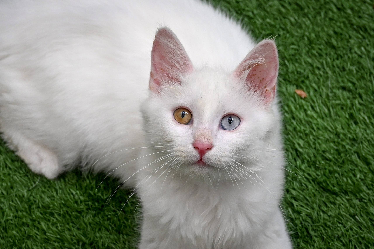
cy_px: 124
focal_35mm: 60
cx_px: 187
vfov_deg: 22.6
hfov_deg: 33.4
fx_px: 623
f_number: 4.5
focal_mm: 40
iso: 640
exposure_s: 1/320
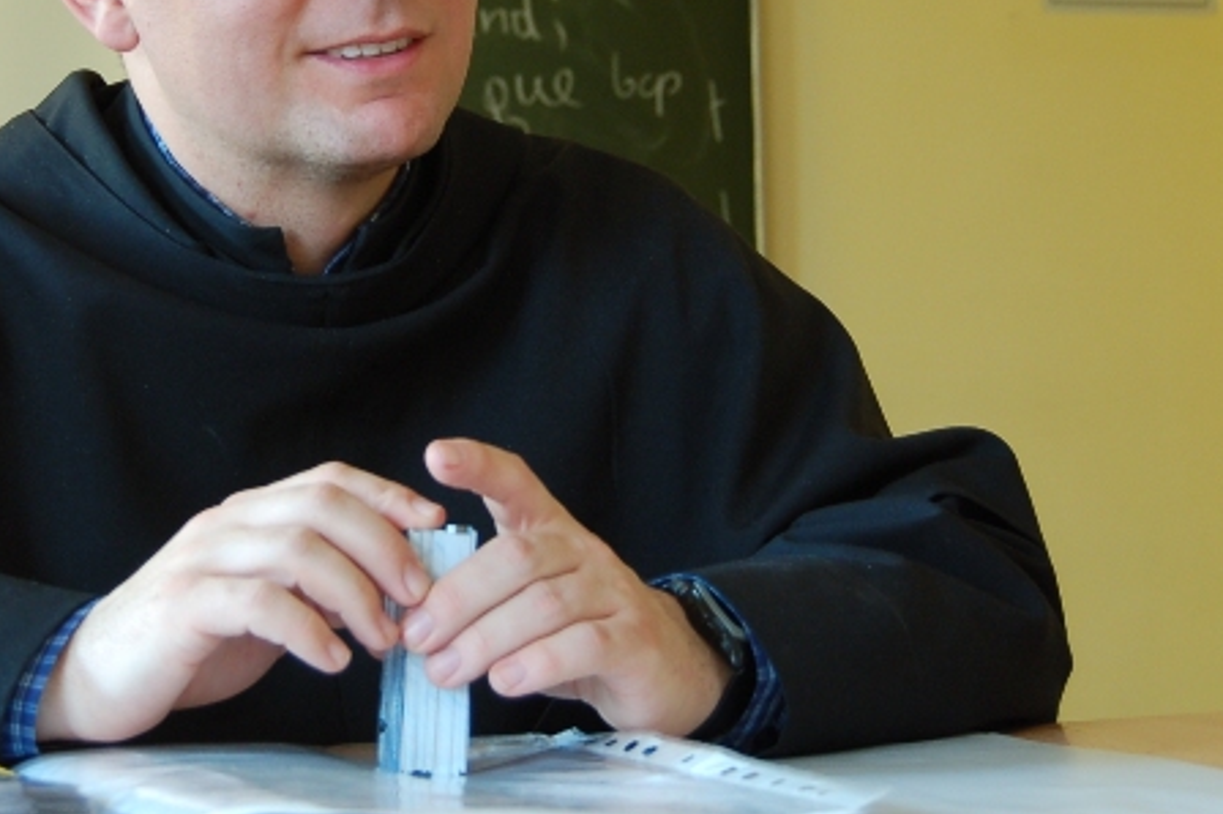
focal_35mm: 96
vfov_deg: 14.2
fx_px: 3259
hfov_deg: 21.1
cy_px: 204
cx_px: 319
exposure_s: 1/50
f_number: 4.2
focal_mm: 28
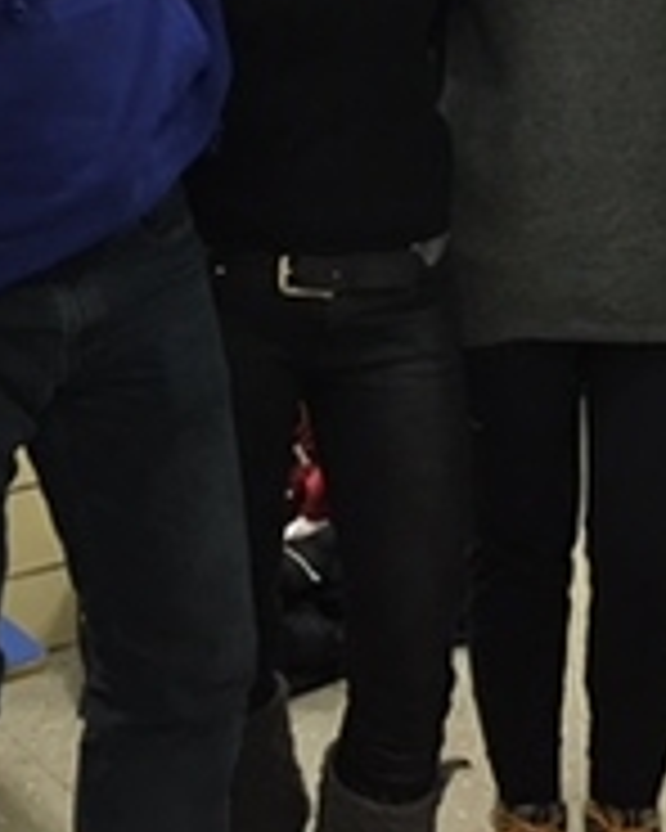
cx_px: 495
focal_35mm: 92
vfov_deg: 20.2
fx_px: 2267
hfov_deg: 16.6
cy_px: -4
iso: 80
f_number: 2.2
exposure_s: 1/15
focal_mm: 4.15
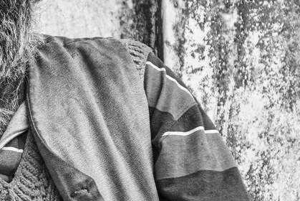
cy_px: 193
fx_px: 1159
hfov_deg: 13.7
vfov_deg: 9.8
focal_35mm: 139
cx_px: -171
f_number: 2.8
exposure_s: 1/250
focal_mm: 24
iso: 80
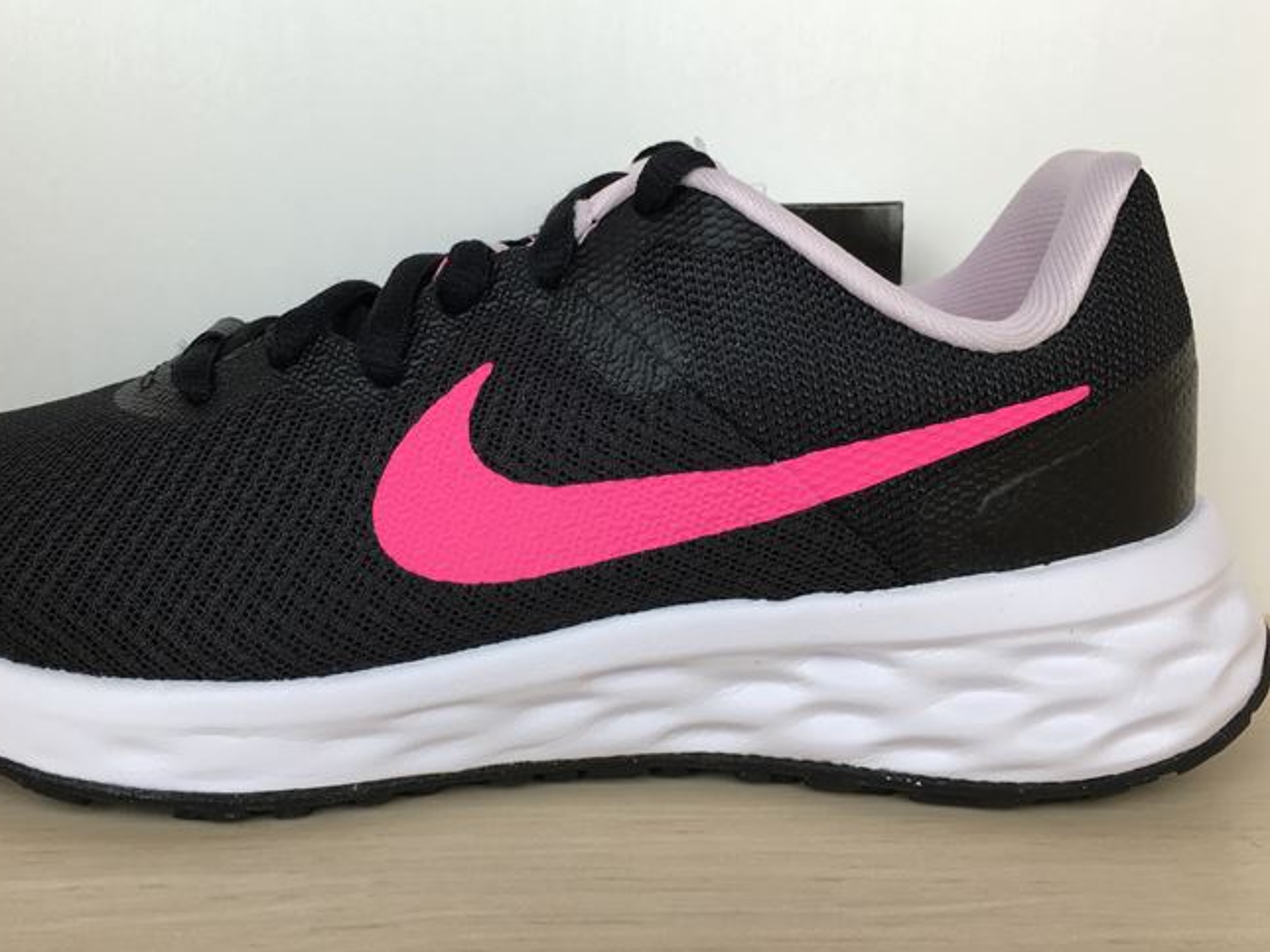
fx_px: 1321
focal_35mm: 36
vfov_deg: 39.7
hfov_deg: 51.1
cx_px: 515
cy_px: 479
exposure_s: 1/120
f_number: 2.2
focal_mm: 4.15
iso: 32
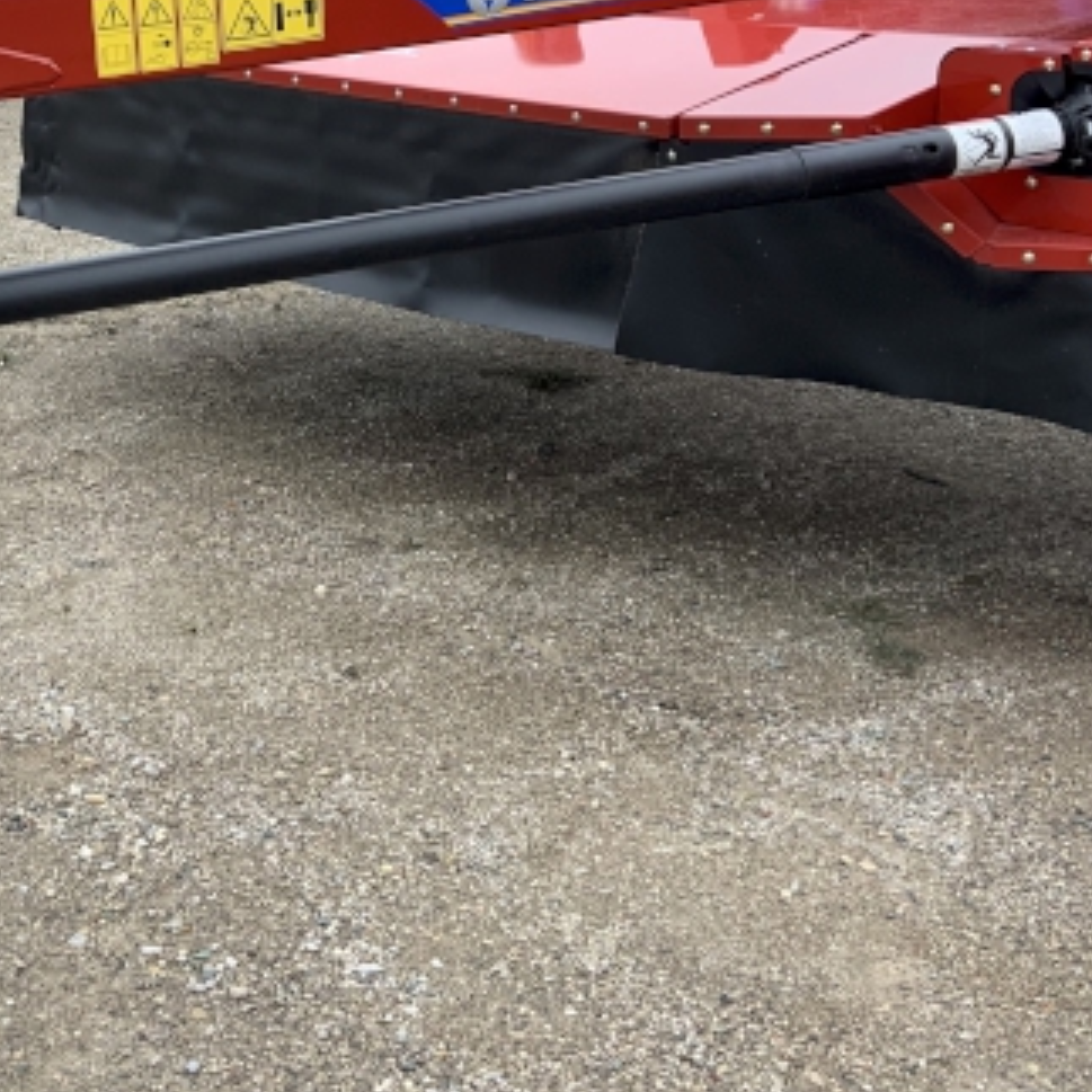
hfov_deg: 29.6
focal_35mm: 57
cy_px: 298
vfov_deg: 29.7
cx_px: 277
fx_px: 2034
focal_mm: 4.25
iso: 64
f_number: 1.8
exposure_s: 1/121
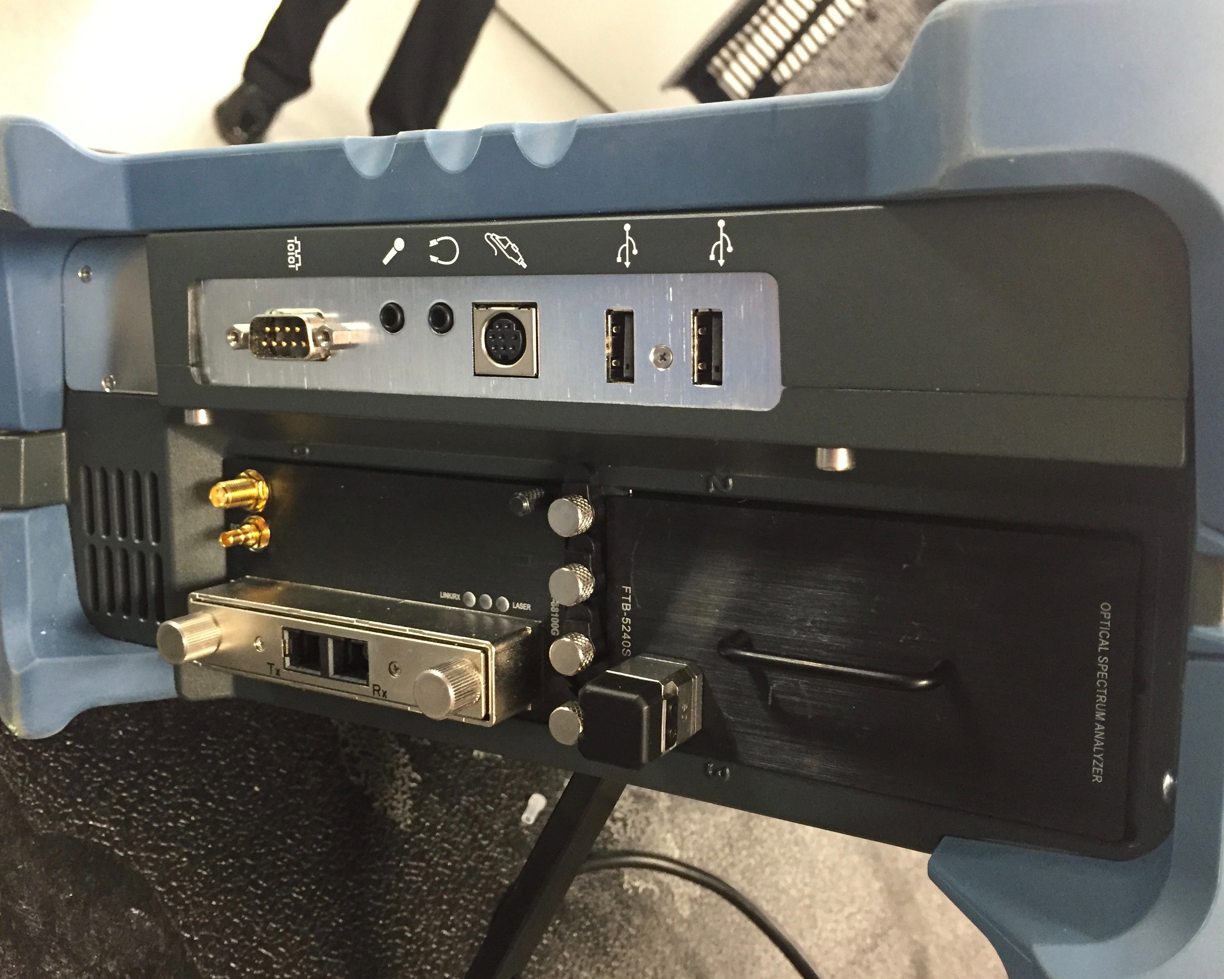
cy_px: 470
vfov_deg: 45.8
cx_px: 598
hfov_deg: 55.7
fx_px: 1159
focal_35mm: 32
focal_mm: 4.15
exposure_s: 1/33
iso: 250
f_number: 2.2
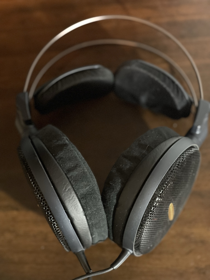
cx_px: 105
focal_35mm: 64
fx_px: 518
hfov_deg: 22.9
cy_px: 140
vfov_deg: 30.3
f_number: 2.2
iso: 1600
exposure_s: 1/15
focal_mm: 7.5
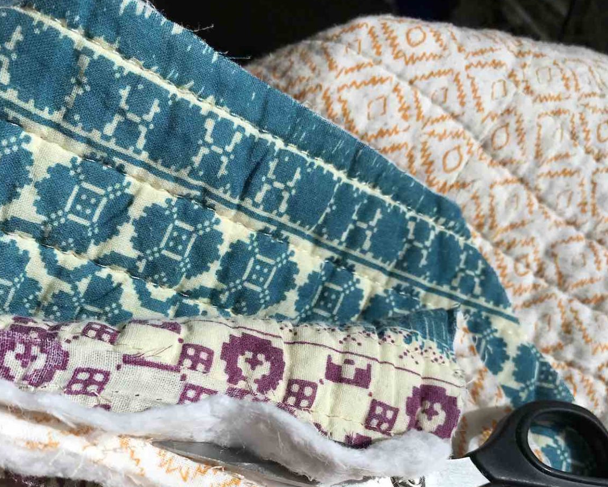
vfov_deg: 38.8
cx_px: 305
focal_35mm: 37
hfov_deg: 49.1
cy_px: 380
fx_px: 666
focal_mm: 3.99
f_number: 1.8
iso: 20
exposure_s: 1/316
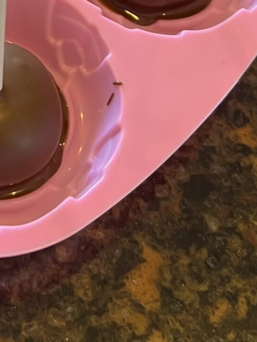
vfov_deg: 20.4
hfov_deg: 16.1
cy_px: -44
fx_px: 900
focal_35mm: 91
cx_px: 39
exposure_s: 1/60
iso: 125
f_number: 1.5
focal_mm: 5.7
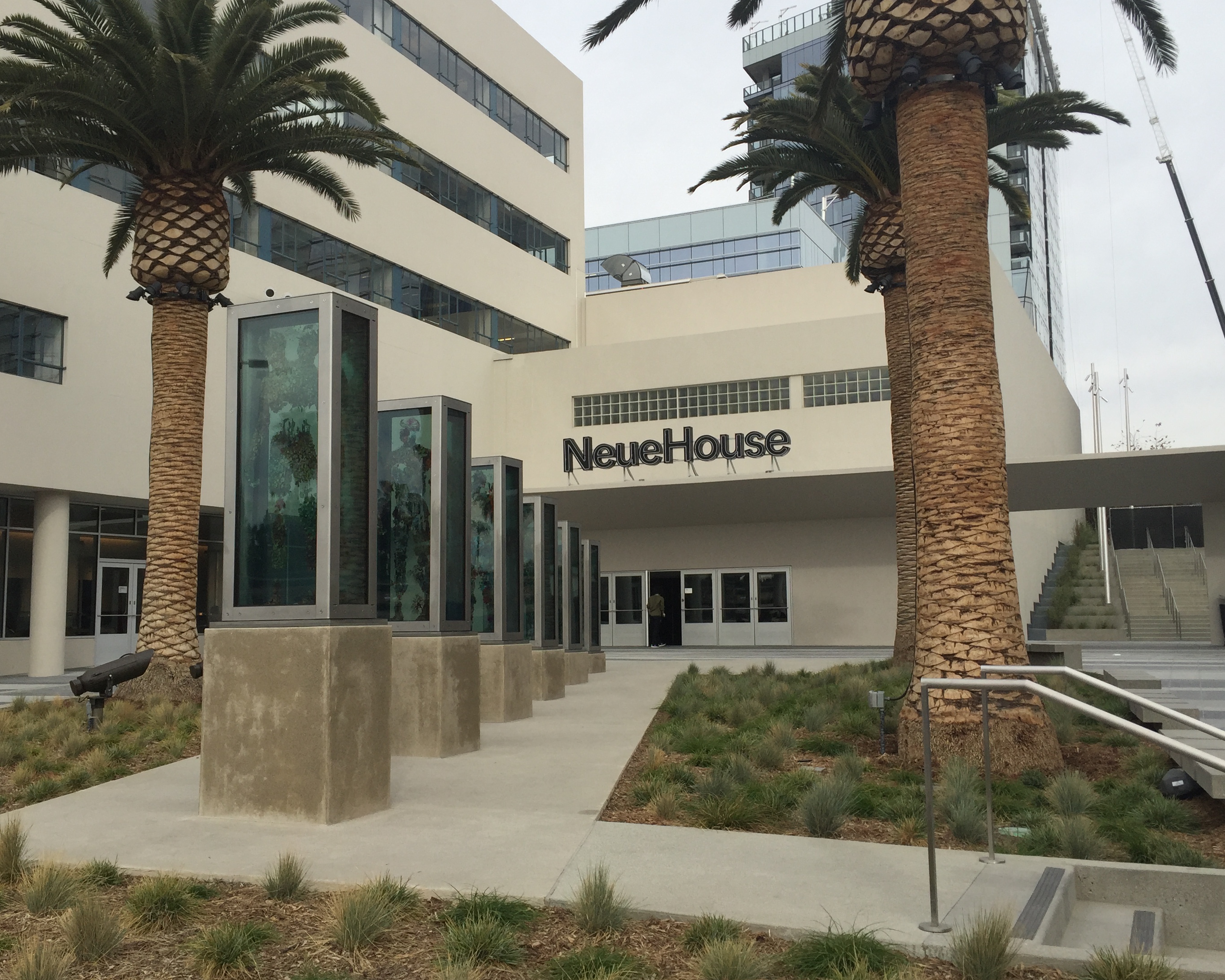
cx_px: 611
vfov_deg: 43.4
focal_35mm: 34
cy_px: 487
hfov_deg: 52.8
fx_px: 1233
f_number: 2.2
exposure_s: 1/1464
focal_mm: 4.15
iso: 32
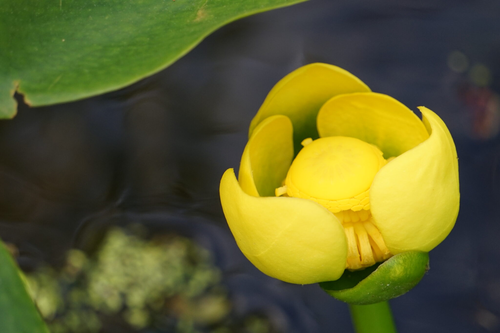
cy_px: 166
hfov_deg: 6.5
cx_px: 250
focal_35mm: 315
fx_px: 4374
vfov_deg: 4.4
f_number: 6.3
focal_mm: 210
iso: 640
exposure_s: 1/320
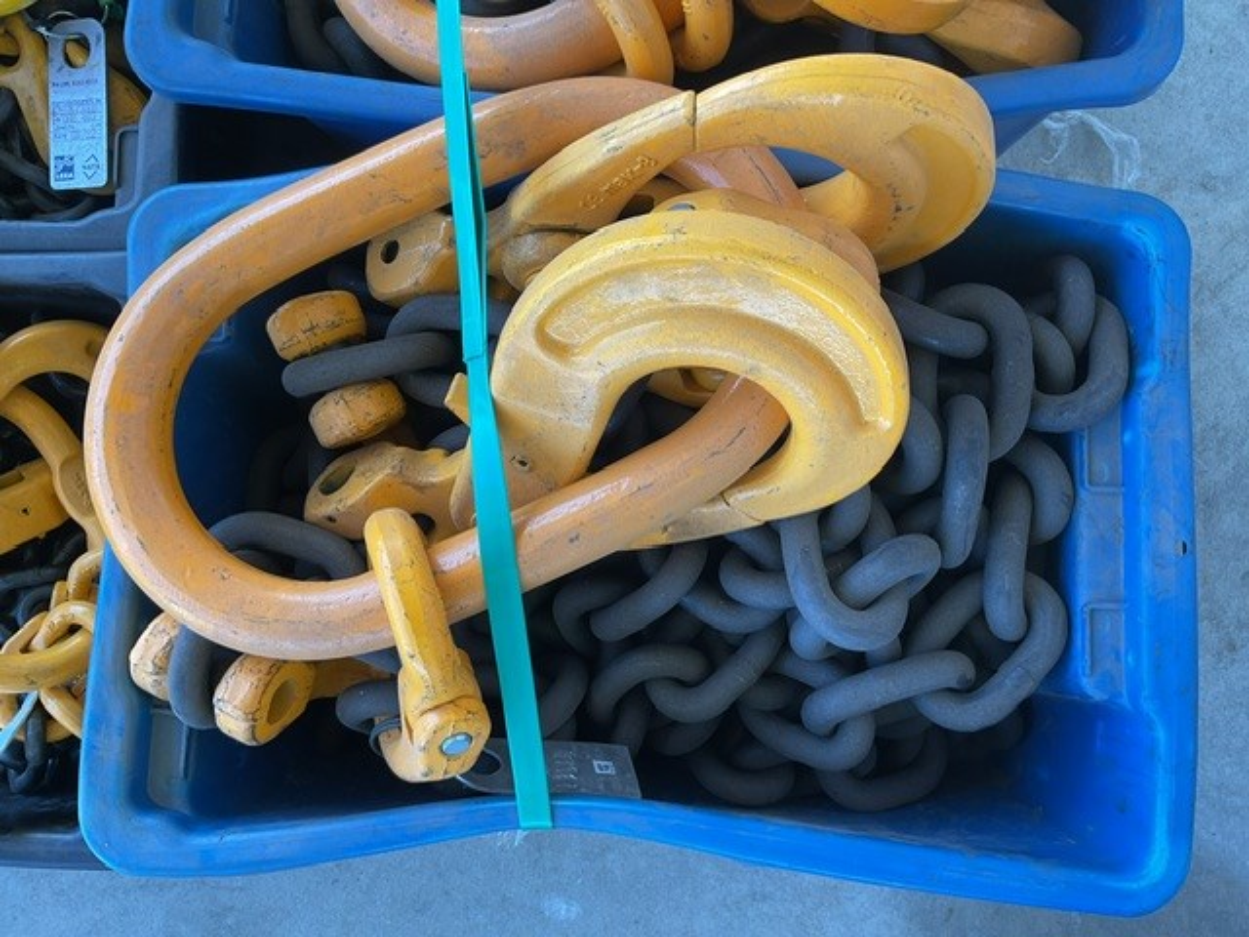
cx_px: 624
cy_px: 468
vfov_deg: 48.2
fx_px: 1046
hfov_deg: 61.7
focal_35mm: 29
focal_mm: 3
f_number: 1.8
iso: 32
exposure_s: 1/100
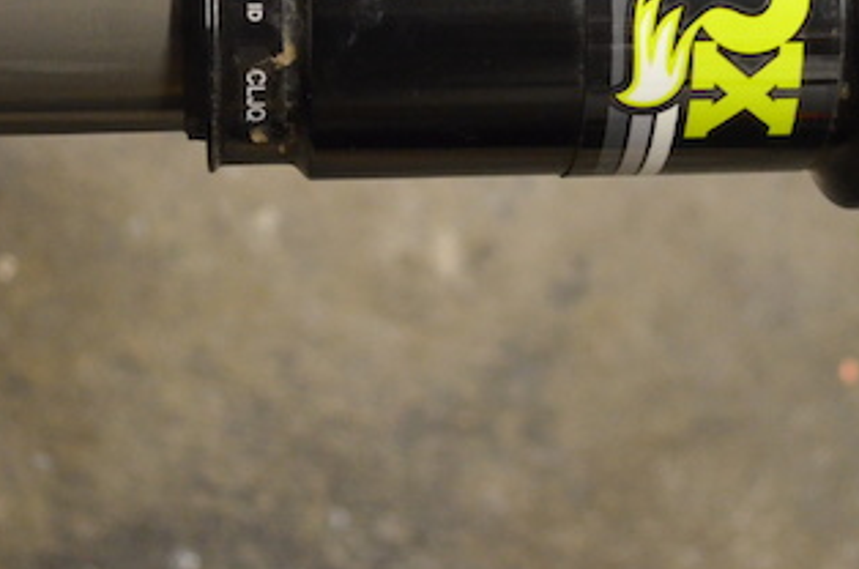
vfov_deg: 16.1
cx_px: 443
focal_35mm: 84
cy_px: 120
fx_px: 2000
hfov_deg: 24.2
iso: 2500
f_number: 3.8
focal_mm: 22
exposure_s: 1/30
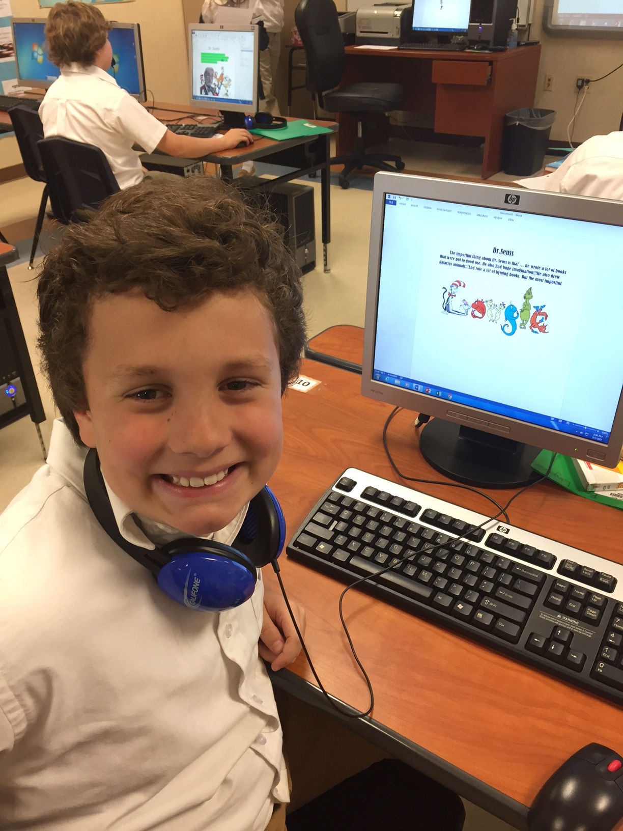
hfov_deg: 48.2
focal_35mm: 29
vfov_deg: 61.7
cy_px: 416
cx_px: 312
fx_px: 696
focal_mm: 4.15
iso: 80
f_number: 2.2
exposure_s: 1/30
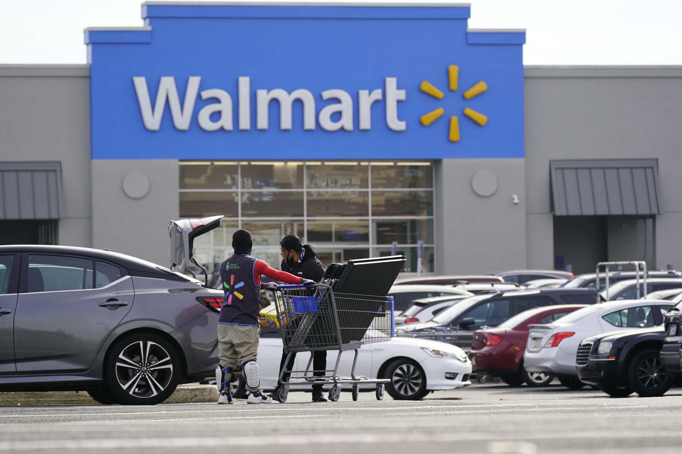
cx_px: 341
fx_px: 3277
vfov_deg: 7.9
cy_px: 227
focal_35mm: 173
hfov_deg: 11.9
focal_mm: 173
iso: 200
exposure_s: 1/500
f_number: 5.6
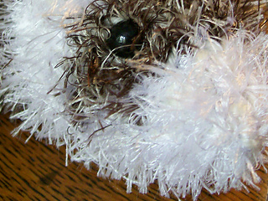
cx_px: 107
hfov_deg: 27.0
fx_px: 557
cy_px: 13
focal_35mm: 72
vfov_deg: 20.0
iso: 160
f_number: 2.7
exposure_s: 1/12.3
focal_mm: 6
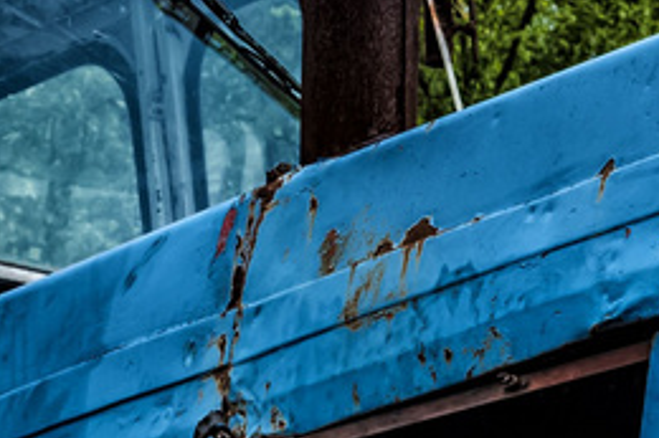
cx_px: 243
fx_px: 5012
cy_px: 577
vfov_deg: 5.0
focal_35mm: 274
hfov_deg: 7.5
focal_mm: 44
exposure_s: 1/400
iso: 400
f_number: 8
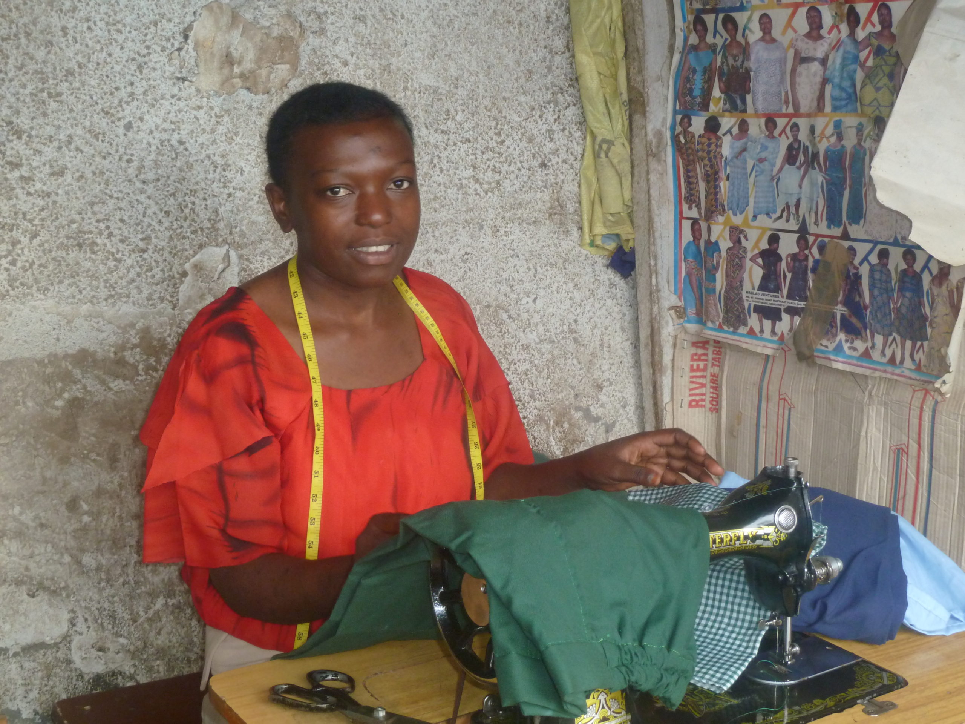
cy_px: 362
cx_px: 482
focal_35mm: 48
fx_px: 1338
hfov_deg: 39.7
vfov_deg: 30.3
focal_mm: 7.9
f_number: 3.8
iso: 250
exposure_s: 1/60
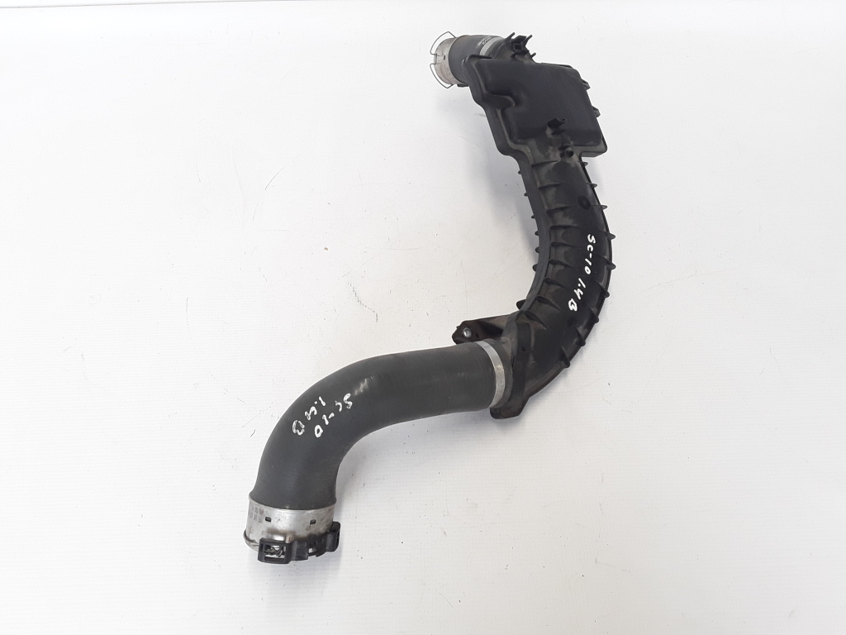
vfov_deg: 51.4
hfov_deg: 65.3
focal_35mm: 27
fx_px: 660
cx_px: 423
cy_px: 318
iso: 40
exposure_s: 1/33
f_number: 1.9
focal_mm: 2.91
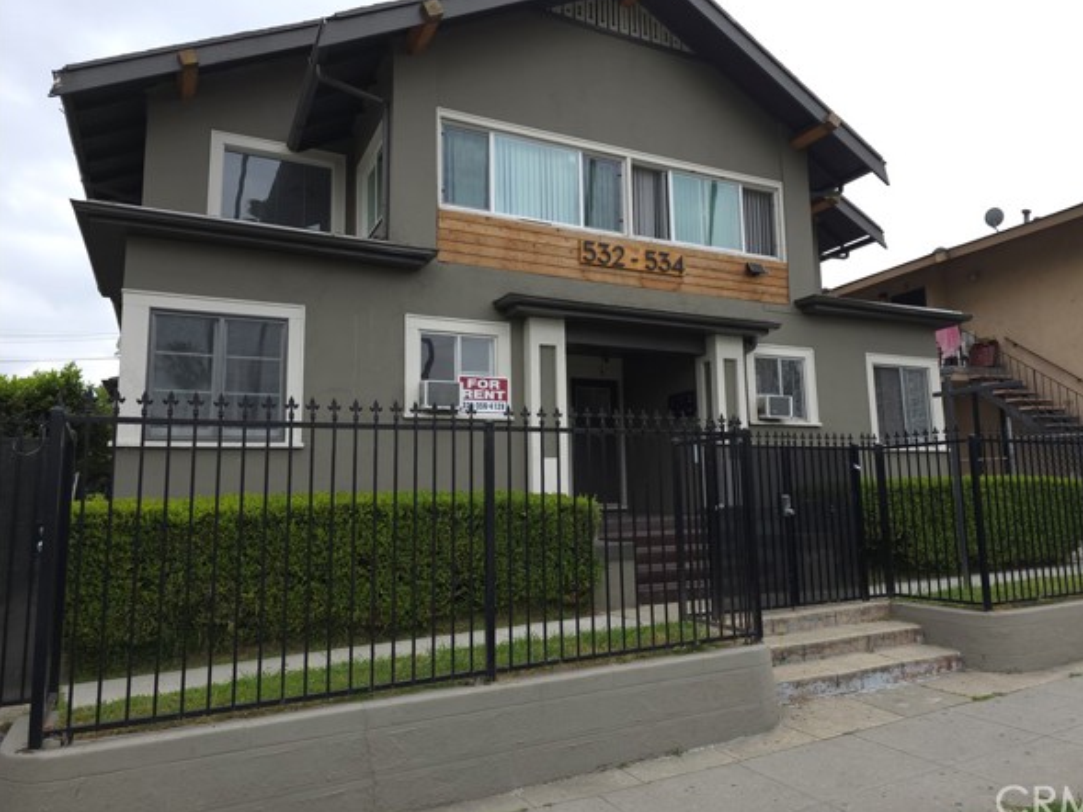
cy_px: 388
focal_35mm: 25
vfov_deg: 54.9
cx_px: 583
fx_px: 782
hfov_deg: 69.3
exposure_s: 1/233
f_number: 1.7
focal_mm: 6.3
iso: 12
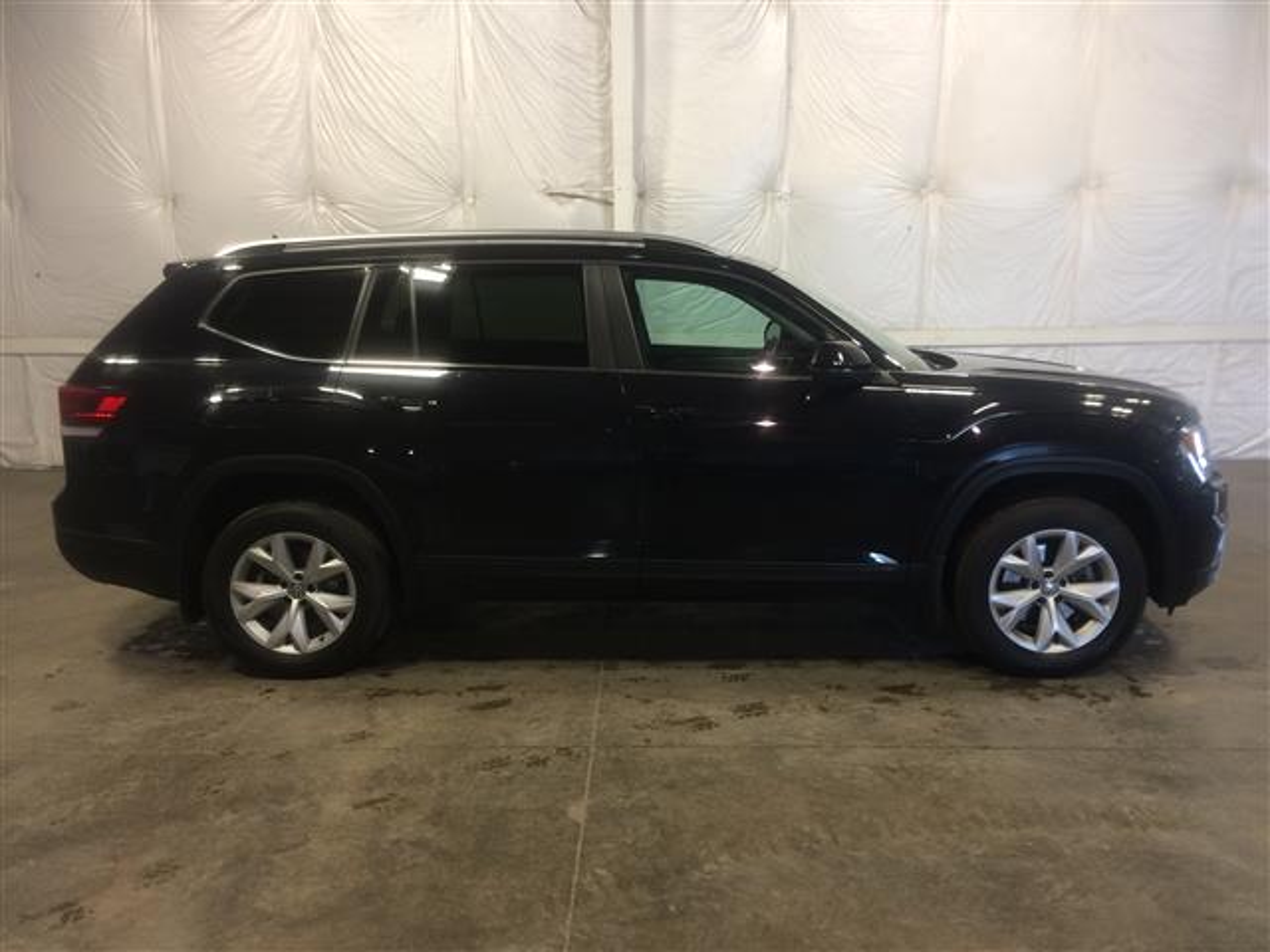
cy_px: 476
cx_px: 635
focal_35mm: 29
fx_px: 1064
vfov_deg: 48.2
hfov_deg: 61.7
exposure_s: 1/30
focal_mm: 4.15
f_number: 2.2
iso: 50
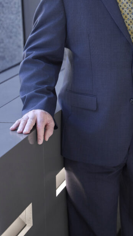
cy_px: 55
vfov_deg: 17.2
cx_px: 82
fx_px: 776
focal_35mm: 124
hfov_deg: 9.8
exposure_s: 1/160
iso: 400
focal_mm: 71
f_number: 2.8
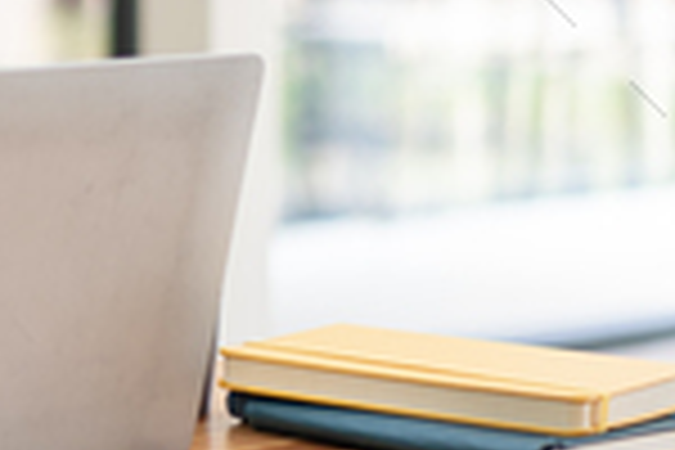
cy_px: -146
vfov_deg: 6.3
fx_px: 4050
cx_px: -500
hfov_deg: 9.1
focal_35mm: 216
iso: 160
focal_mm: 55
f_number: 1.8
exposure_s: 1/200
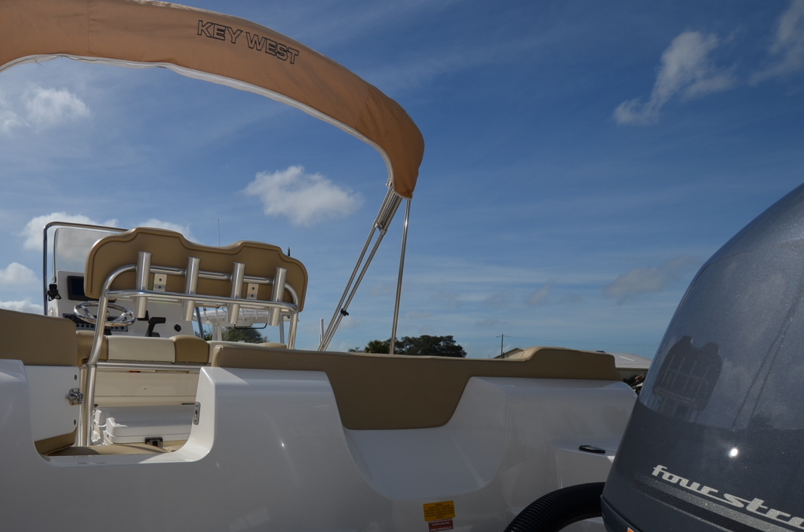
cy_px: 389
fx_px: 565
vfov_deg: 48.7
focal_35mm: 25
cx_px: 240
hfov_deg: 67.9
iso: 100
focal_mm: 11.5
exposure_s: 1/500
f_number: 10
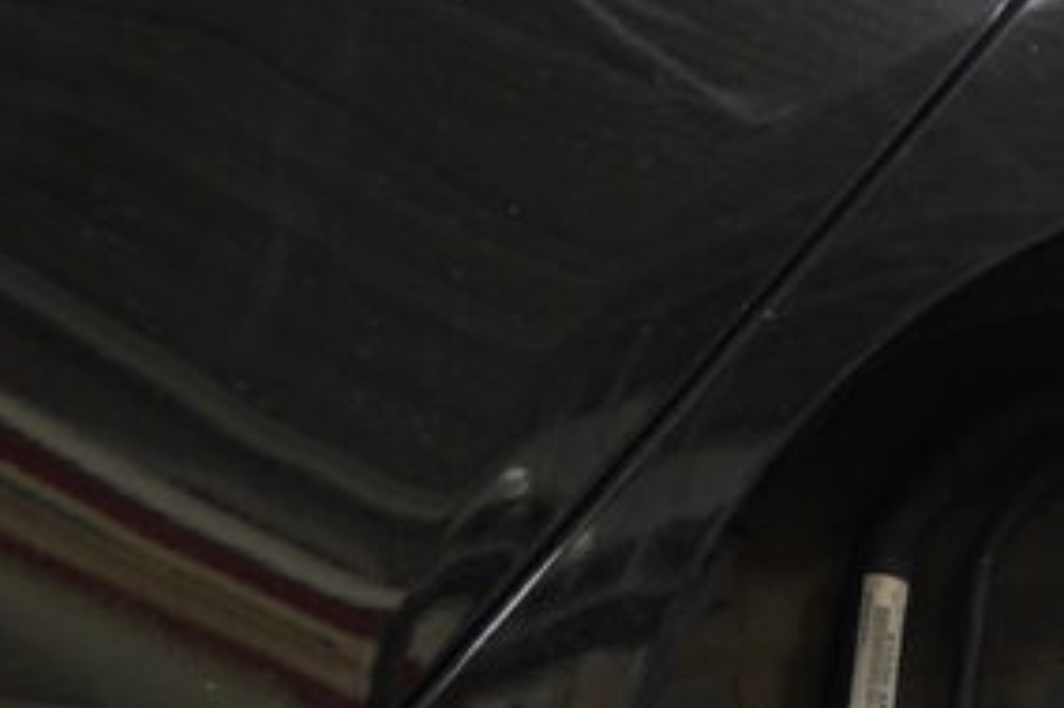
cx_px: 1255
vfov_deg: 9.5
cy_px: 1208
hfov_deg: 14.4
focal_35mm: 138
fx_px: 4076
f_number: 2.8
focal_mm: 40
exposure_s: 1/125
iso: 800
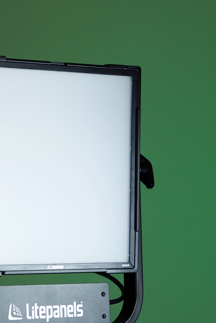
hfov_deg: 7.7
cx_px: 37
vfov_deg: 11.6
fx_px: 1592
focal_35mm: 177
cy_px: 174
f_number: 4.5
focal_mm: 70
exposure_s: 1/125
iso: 640
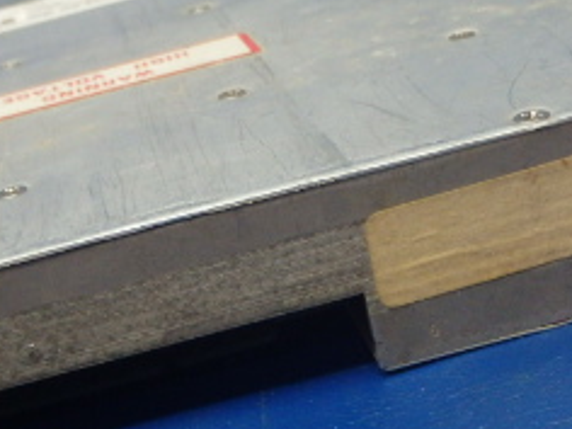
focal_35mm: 76
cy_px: 368
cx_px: 235
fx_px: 1256
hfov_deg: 25.6
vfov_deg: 19.1
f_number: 3.9
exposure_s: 1/30
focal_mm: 5
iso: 400
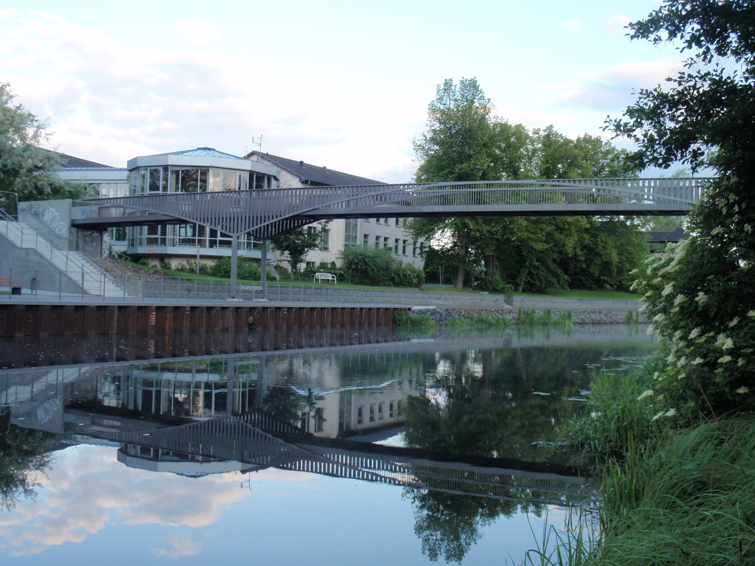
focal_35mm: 40
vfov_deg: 36.0
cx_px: 378
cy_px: 283
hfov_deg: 46.8
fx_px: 872
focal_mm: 7.25
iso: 64
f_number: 3.9
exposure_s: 1/60
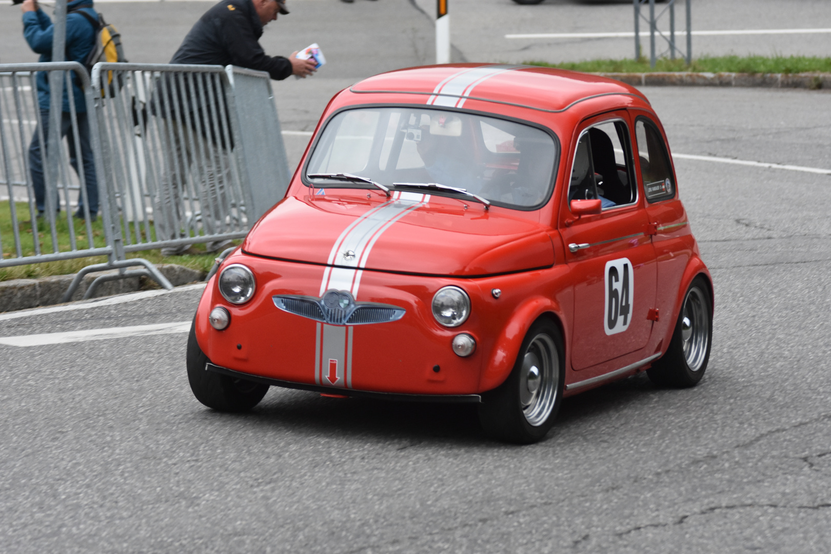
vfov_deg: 7.3
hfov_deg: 11.0
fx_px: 4328
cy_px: 277
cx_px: 416
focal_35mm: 188
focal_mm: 125
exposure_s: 1/250
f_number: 4
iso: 1000
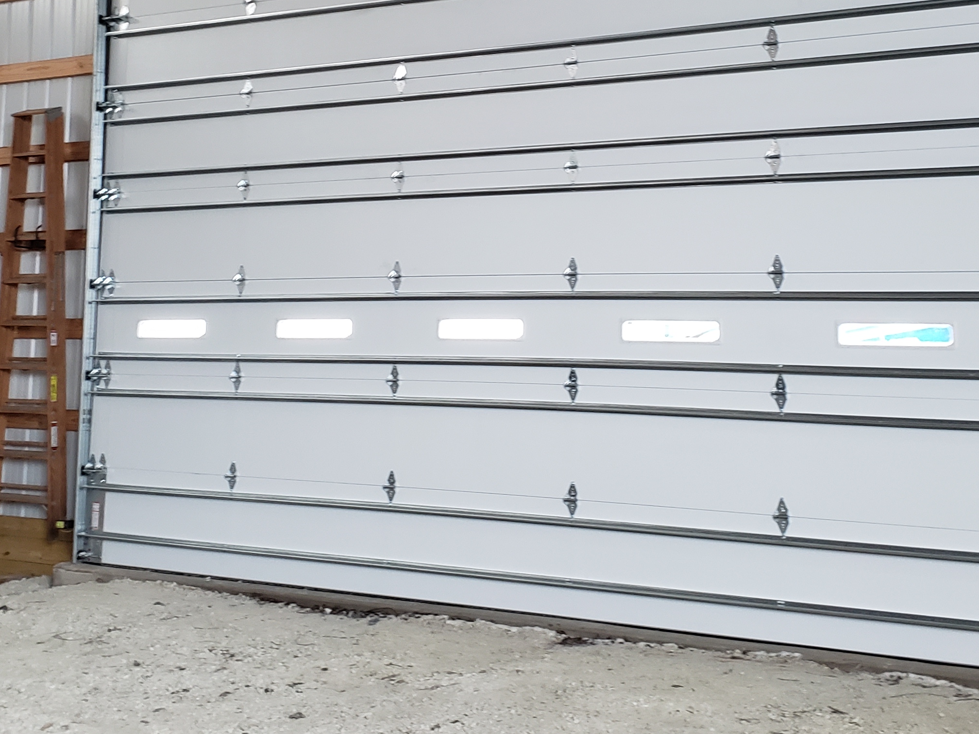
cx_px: 564
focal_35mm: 52
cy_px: 100
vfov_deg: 27.2
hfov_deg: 36.7
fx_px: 1471
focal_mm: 4.3
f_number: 2.4
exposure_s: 1/40
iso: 320
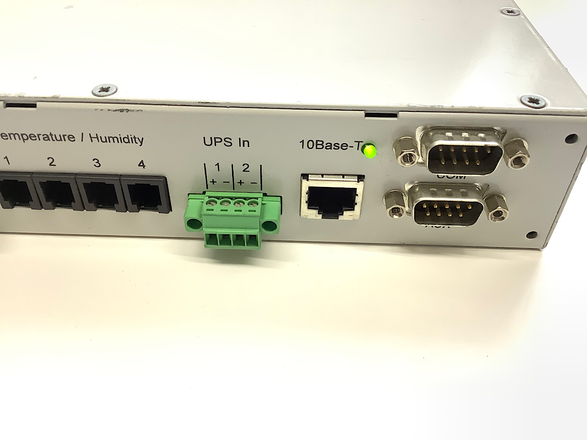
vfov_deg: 45.4
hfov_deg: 58.3
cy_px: 220
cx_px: 294
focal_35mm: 31
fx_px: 526
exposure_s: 1/50
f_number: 2.4
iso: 160
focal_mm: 3.3
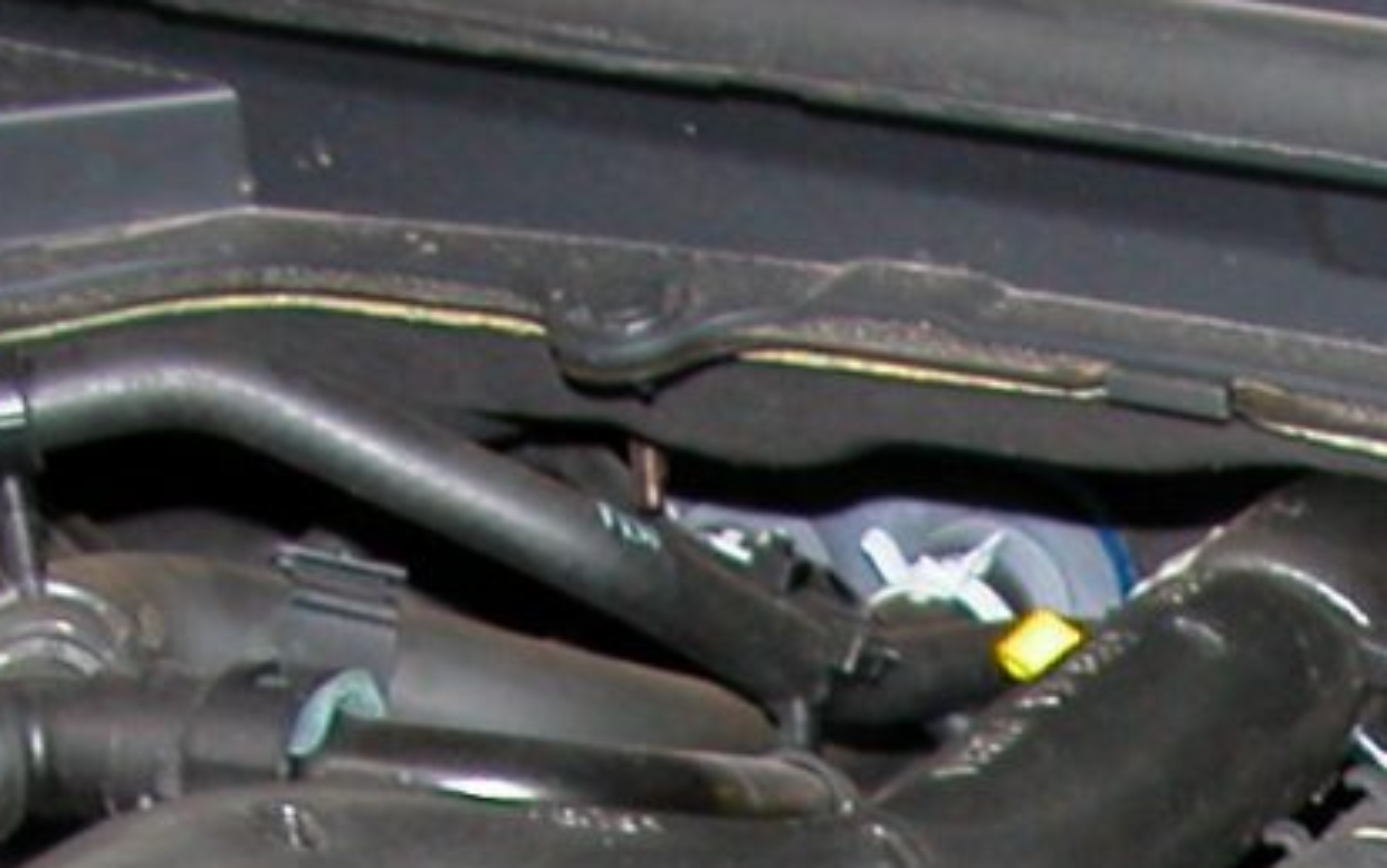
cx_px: 1965
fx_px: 7335
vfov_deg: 6.3
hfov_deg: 10.5
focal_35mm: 194
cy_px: 2363
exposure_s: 1/60
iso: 100
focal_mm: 8.9
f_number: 2.8
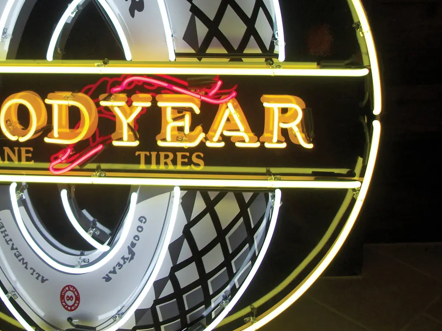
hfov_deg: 32.9
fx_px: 728
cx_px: 90
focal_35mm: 57
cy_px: 99
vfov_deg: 25.5
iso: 80
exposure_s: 1/60
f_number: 2.9
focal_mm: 5.7
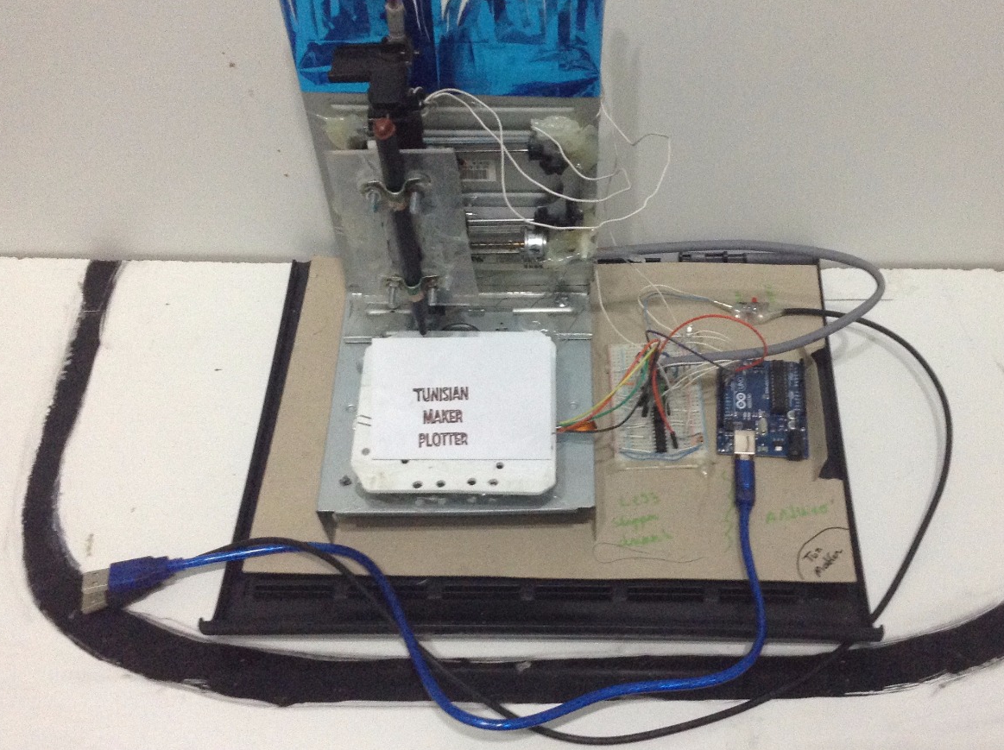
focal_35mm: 41
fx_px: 1188
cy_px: 354
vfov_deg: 35.0
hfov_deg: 45.6
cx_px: 600
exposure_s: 1/24
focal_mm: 3.3
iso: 160
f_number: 2.4
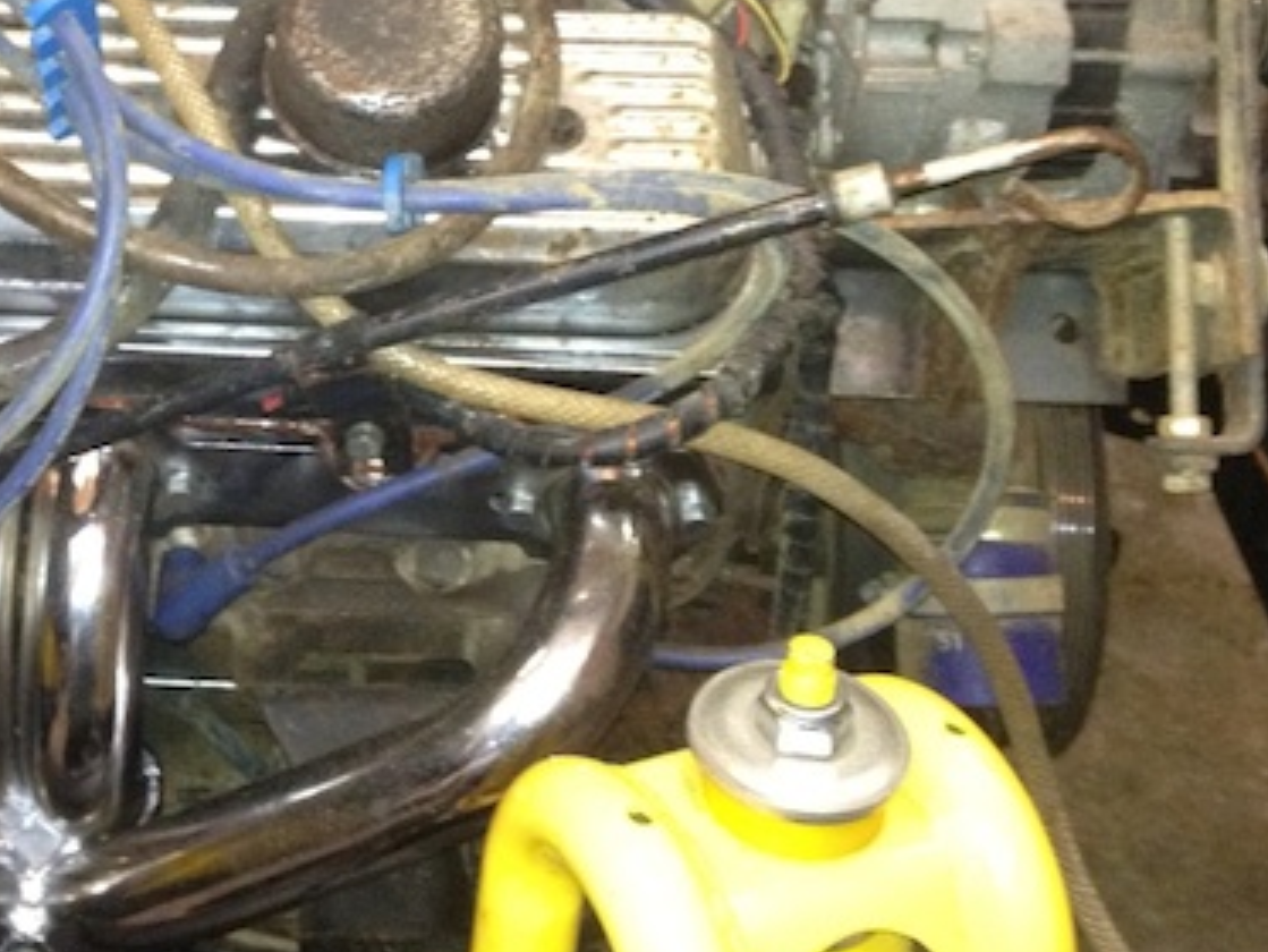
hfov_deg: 25.4
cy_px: 58
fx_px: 2748
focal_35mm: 75
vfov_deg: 19.2
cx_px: 187
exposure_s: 1/16
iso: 320
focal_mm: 4.28
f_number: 2.4
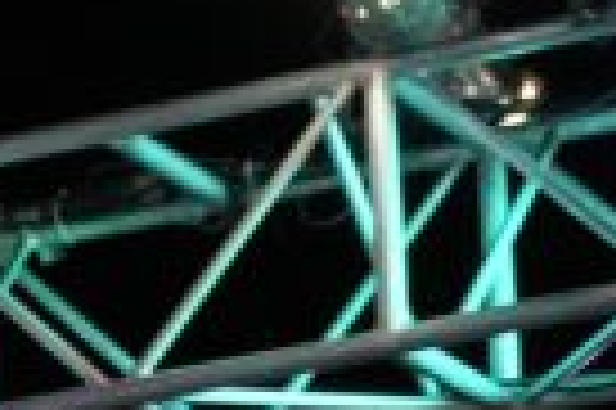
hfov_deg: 4.9
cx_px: -814
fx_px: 7007
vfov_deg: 3.3
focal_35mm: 410
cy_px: 689
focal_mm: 73
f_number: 5.6
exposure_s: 1/640
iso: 10000
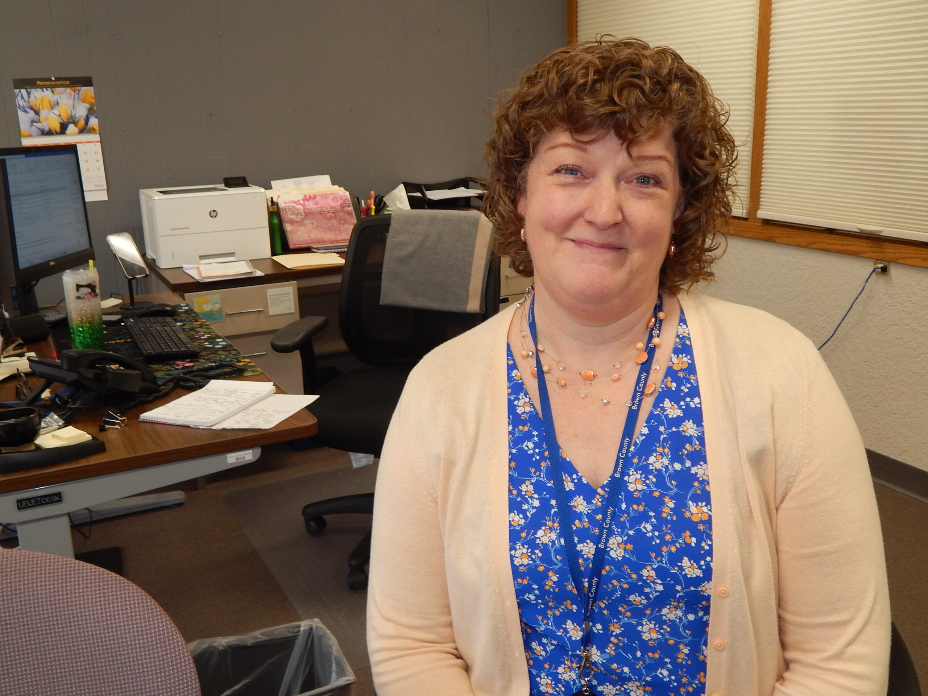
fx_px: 938
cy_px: 348
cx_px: 464
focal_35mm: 35
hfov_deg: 52.6
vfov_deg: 40.7
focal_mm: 6.1
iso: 200
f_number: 3.3
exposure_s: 1/30
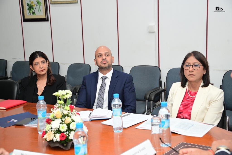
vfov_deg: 24.2
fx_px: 361
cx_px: 116
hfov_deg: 35.7
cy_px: 78
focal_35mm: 56
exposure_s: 1/200
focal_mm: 56
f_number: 5.6
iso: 1250
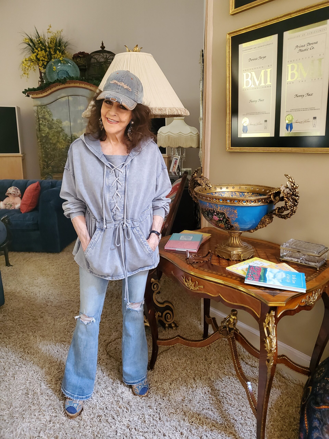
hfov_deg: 53.1
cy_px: 220
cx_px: 164
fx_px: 329
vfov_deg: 67.3
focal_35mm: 26
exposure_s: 1/40
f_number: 1.5
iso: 500
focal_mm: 4.3
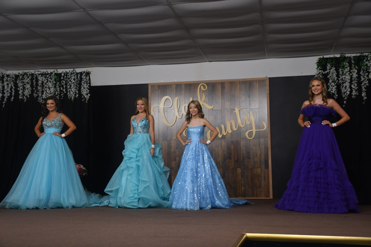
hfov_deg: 41.1
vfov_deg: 28.1
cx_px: 186
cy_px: 124
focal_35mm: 48
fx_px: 495
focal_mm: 32
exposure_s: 1/25
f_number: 4
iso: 800
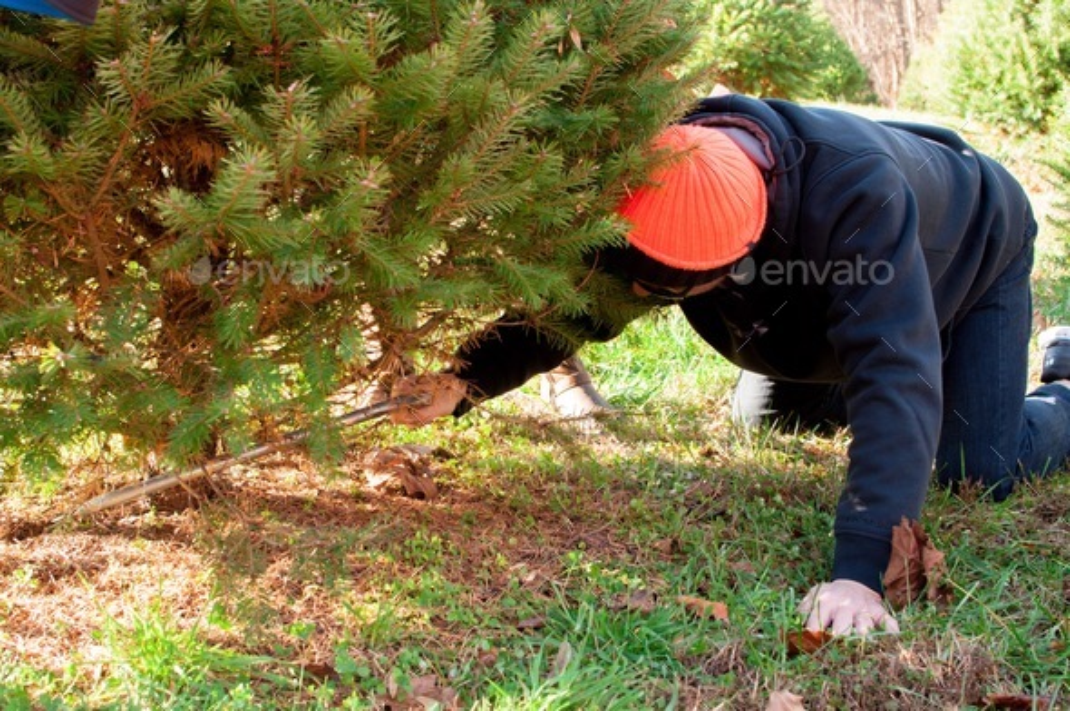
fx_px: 1559
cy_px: 356
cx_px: 535
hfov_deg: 37.9
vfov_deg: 25.7
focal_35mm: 52
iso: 400
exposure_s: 1/125
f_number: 8
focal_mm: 35
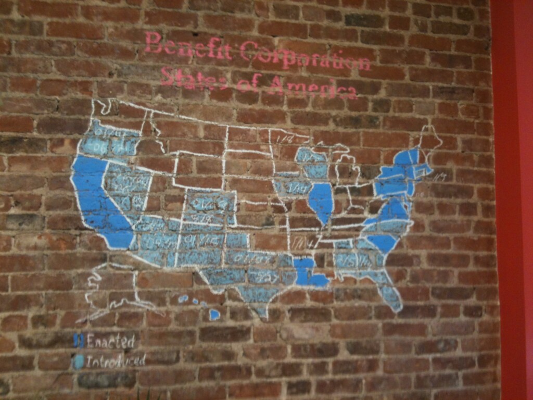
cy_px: 200
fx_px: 539
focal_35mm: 35
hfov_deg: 52.6
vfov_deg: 40.7
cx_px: 266
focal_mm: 3.85
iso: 80
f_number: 2.8
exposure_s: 1/15
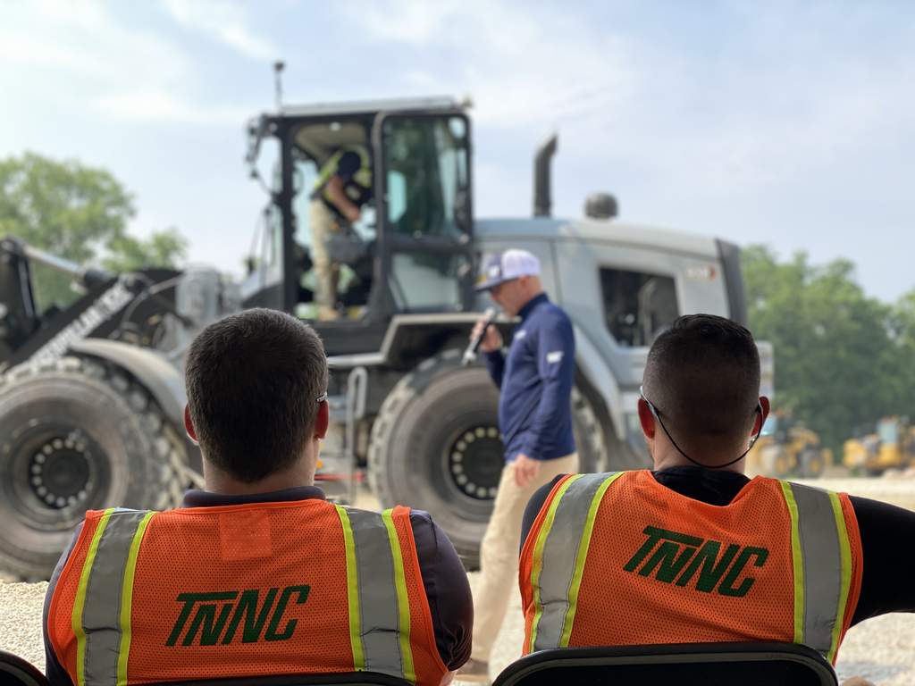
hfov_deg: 36.8
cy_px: 343
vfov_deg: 28.0
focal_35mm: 52
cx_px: 458
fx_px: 1375
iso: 20
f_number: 2
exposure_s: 1/235
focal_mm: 6
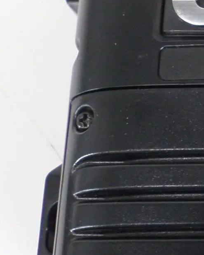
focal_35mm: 101
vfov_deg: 19.0
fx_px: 762
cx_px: 373
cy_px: 102
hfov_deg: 13.6
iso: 120
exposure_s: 1/30
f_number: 2.5
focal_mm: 4.5
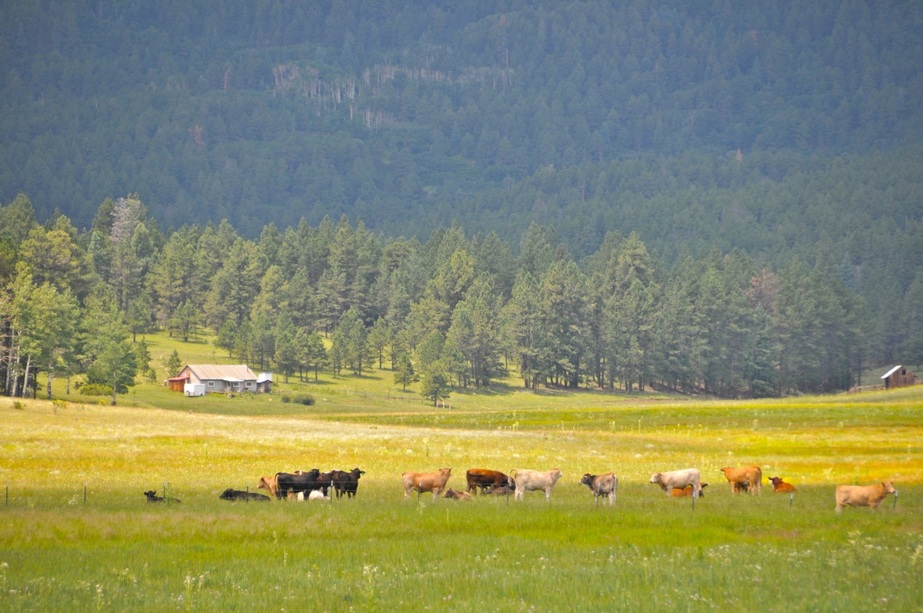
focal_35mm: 300
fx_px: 7682
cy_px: 306
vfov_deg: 4.6
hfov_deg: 6.9
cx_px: 462
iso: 200
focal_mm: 200
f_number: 5.6
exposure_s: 1/200
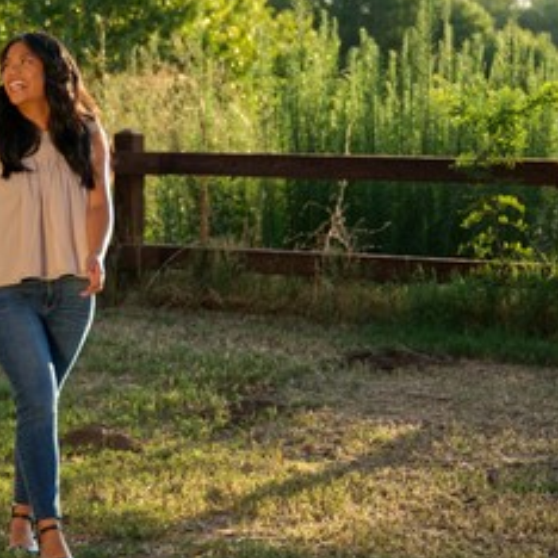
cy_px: 95
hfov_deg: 13.2
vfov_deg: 13.3
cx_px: -11
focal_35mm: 130
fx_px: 2377
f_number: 2.8
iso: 200
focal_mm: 49.9
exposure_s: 1/640
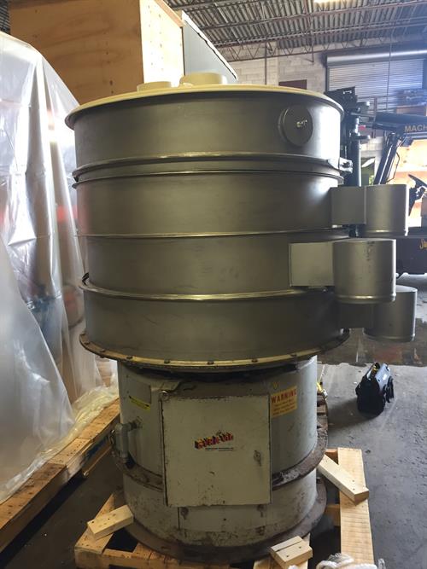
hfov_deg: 48.2
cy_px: 284
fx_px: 477
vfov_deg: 61.7
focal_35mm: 29
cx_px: 214
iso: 80
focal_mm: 4.15
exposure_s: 1/30
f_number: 2.2
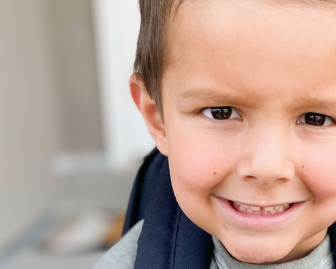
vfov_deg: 15.9
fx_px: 875
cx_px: 259
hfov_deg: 21.5
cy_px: 416
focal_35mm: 88
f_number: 1.8
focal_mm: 4.25
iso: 32
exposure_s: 1/640
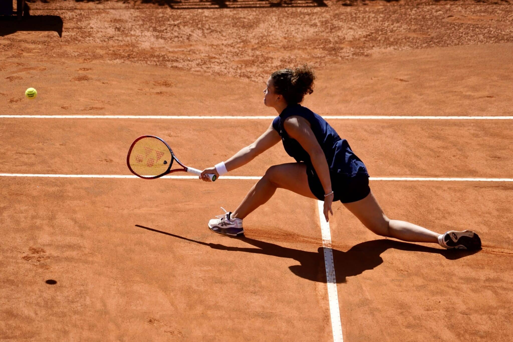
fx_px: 3420
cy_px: 171
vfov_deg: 5.7
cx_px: 256
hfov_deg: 8.6
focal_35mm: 240
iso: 500
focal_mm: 240
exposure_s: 1/2000
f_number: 6.3
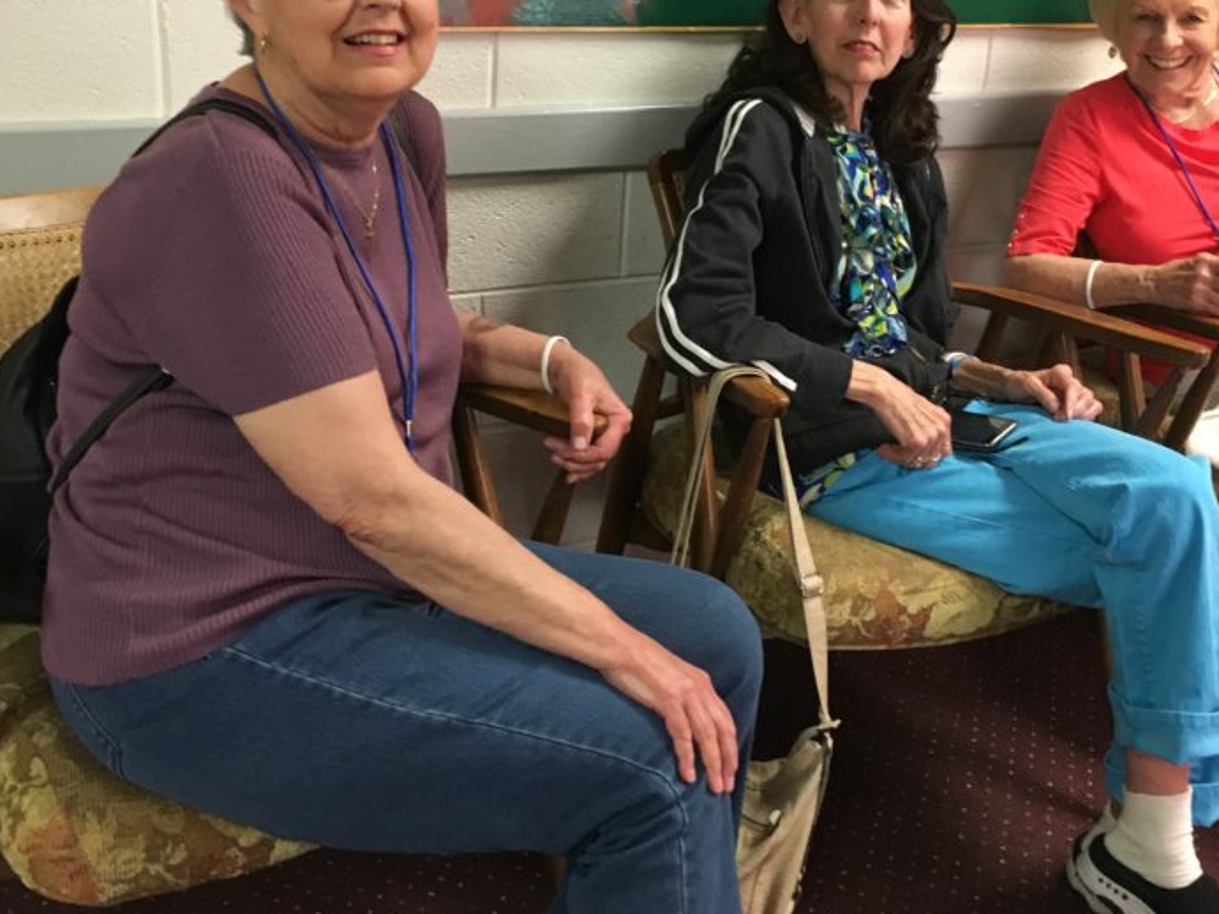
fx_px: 1514
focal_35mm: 43
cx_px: 697
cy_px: 286
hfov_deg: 43.7
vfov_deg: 33.2
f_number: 2.2
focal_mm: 4.15
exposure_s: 1/30
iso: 200
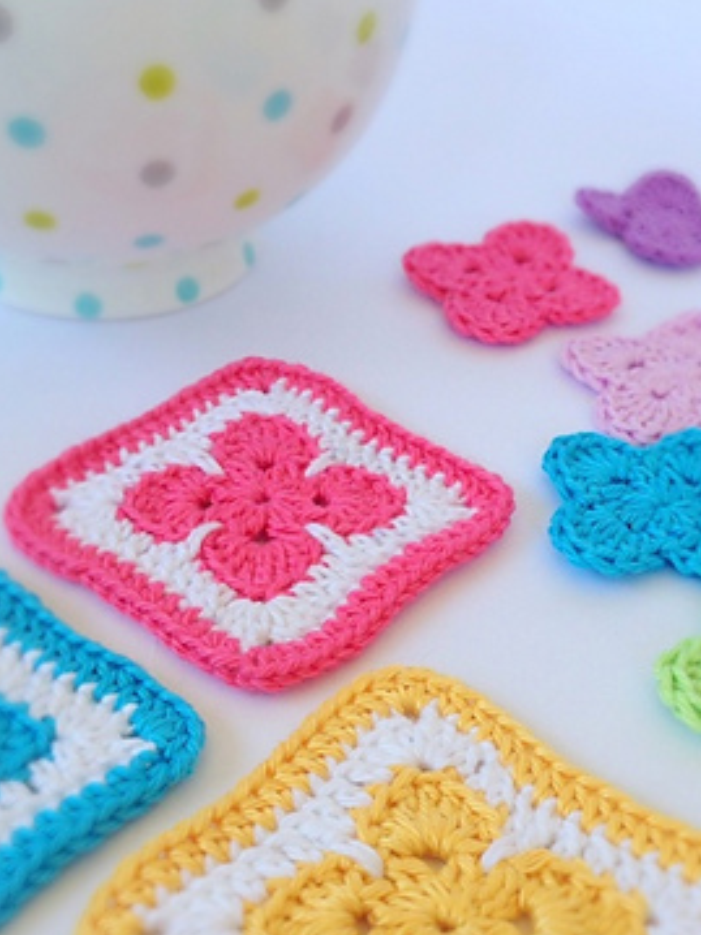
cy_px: 602
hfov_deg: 31.5
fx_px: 1243
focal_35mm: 46
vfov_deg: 40.9
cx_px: 397
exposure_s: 1/120
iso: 64
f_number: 2.4
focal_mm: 4.12
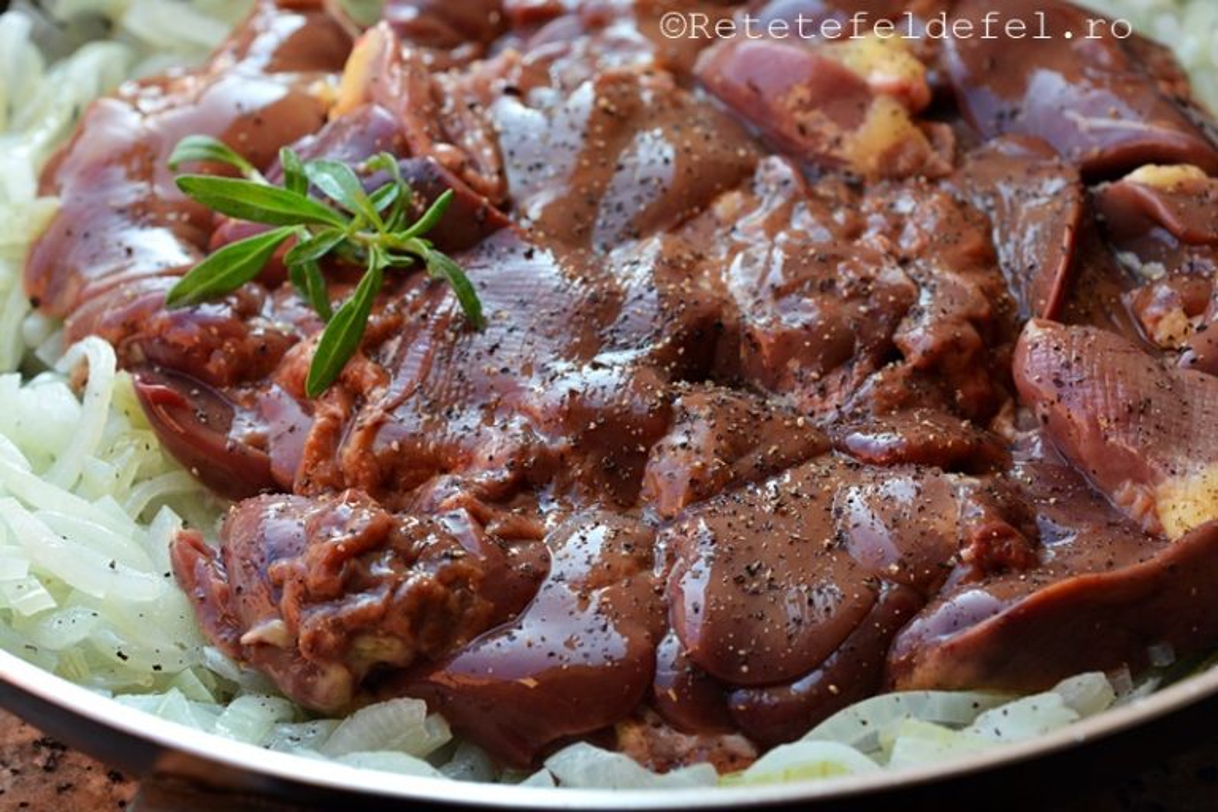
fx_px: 3045
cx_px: 609
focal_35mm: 90
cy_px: 406
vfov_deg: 15.2
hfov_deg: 22.6
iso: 400
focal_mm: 60
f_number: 8
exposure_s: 1/125
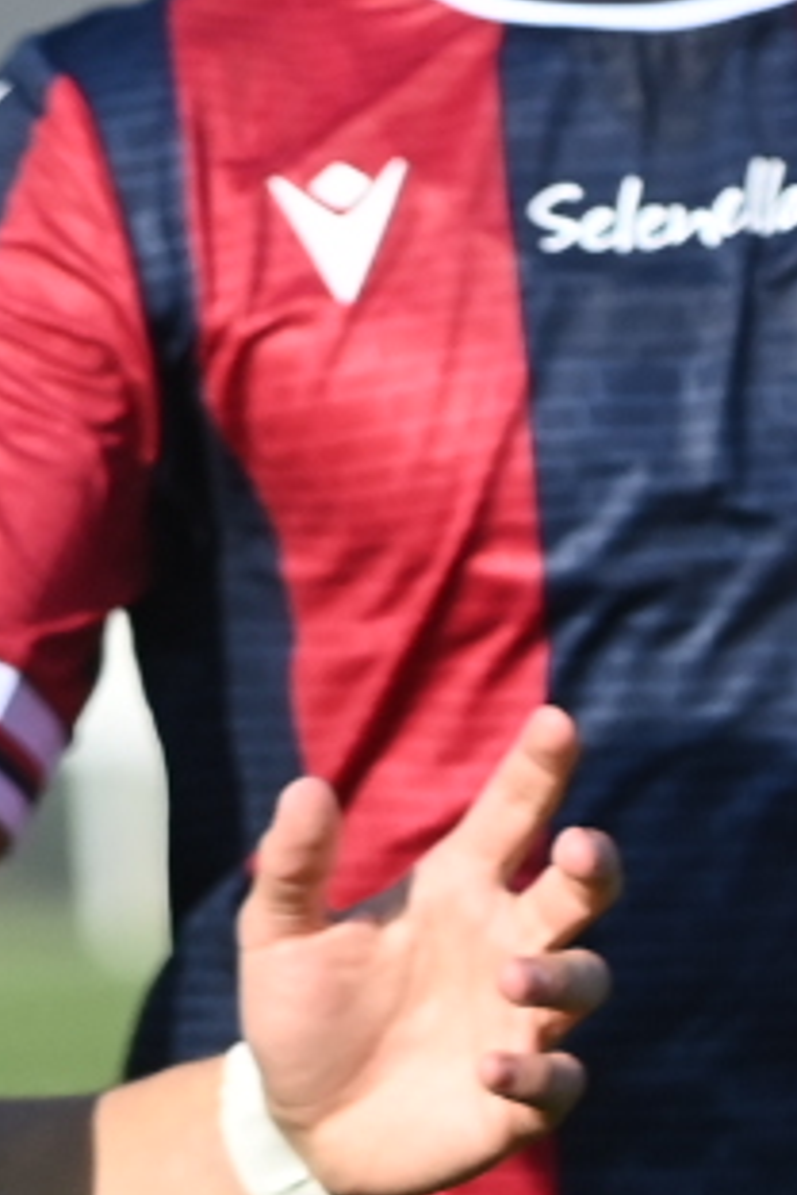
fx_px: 34468
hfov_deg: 1.3
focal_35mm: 1038
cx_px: 2981
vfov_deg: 2.0
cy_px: 709
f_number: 6.3
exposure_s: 1/4000
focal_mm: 200
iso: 1250
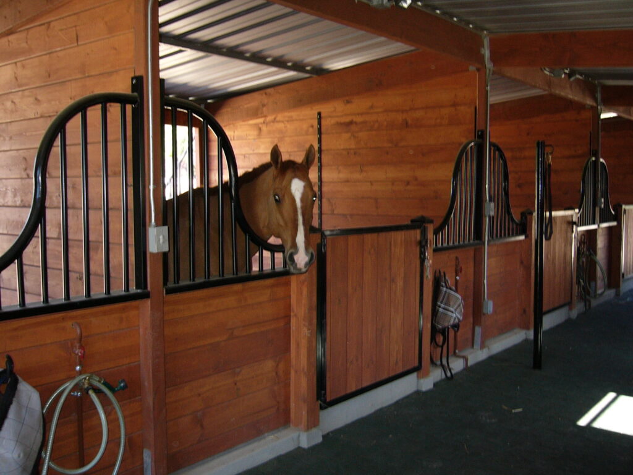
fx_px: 640
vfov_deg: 40.7
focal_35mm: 35
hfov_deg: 52.6
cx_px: 316
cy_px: 238
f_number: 2.8
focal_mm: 5.8
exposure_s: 1/60
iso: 100
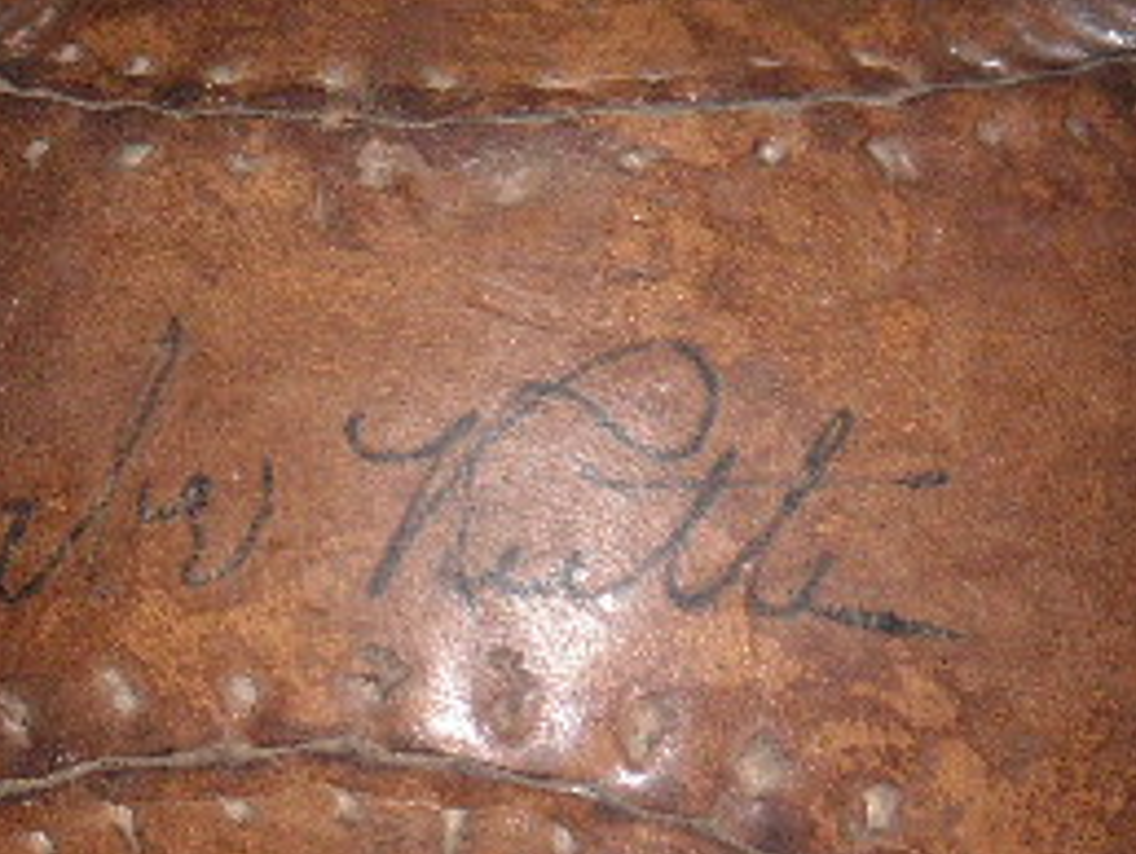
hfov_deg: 8.3
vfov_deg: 6.2
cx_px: 458
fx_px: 7818
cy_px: 700
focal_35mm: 238
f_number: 4
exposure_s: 1/90
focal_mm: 16
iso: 160
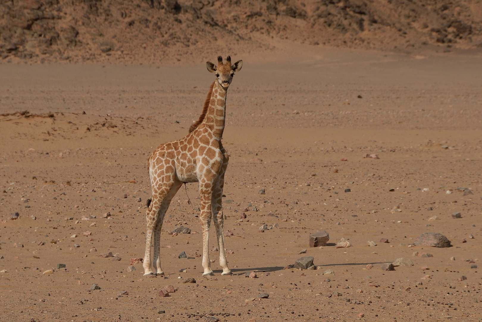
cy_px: 161
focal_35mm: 255
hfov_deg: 8.1
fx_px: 3414
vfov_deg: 5.4
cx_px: 241
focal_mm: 170
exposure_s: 1/1250
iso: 500
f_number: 11
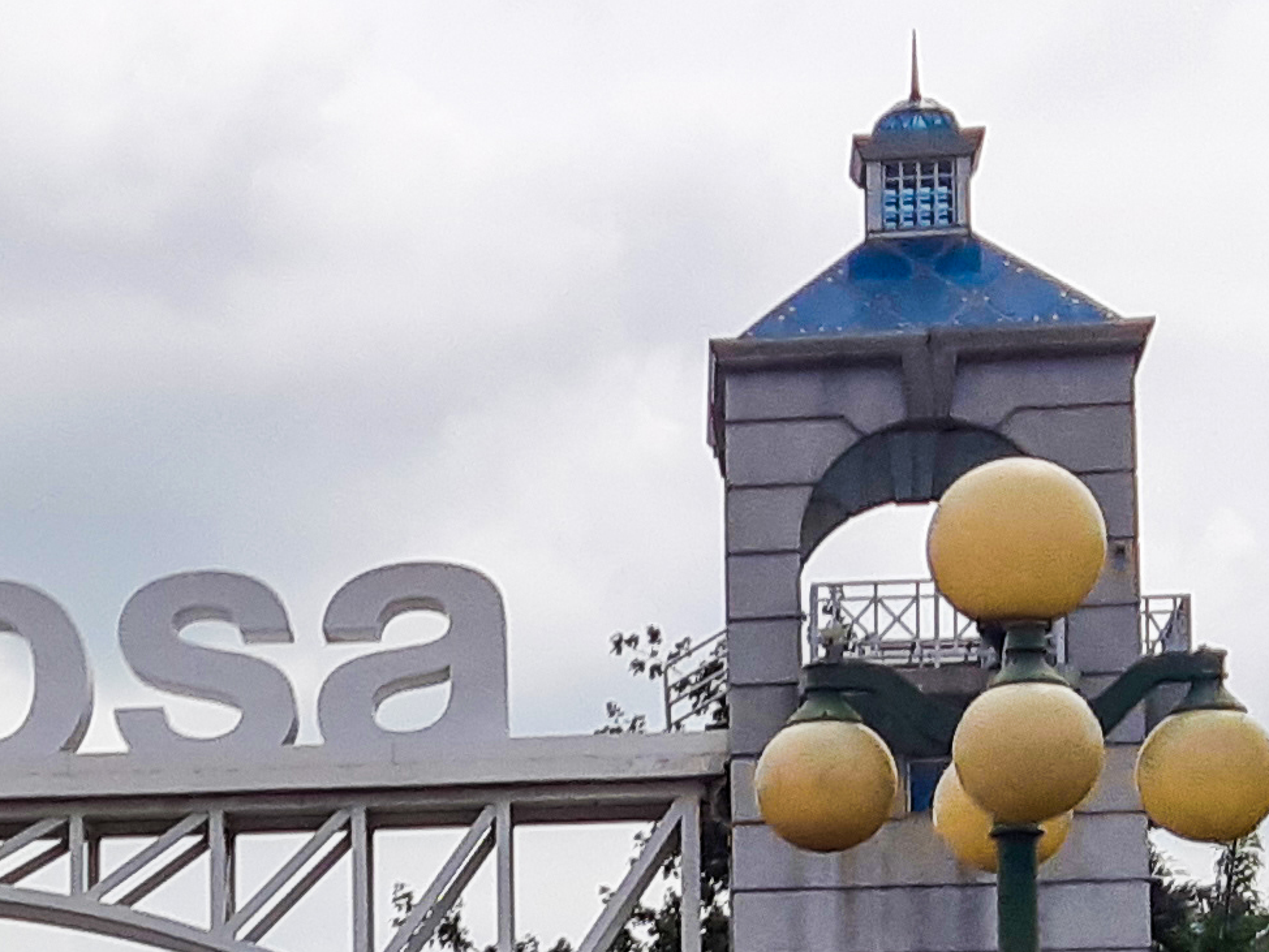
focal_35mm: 123
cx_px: -412
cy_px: 1030
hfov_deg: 15.2
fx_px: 4510
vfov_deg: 11.9
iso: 40
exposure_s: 1/4808
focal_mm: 3.93
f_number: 1.7
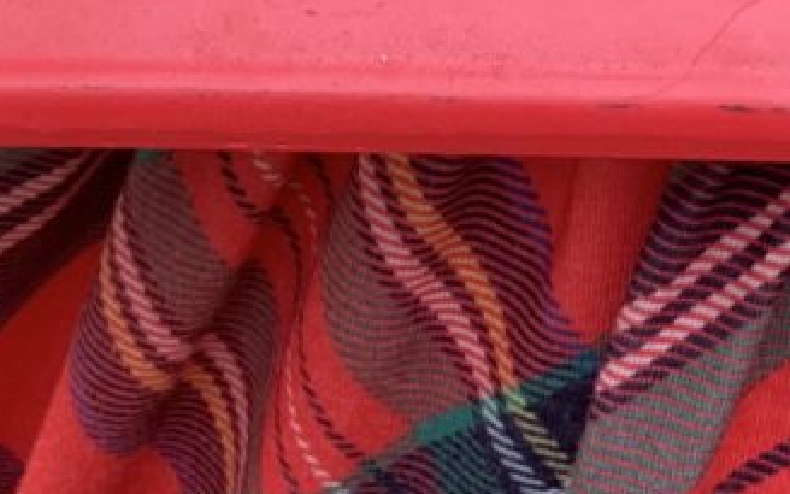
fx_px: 2777
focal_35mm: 129
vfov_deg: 9.1
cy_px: -682
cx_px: 831
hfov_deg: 15.8
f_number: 1.8
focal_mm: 4.25
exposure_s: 1/122
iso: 32
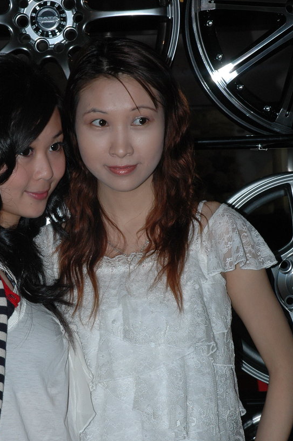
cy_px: 228
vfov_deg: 20.8
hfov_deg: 13.9
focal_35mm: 98
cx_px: 110
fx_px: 1198
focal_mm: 52
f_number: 11
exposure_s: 1/160
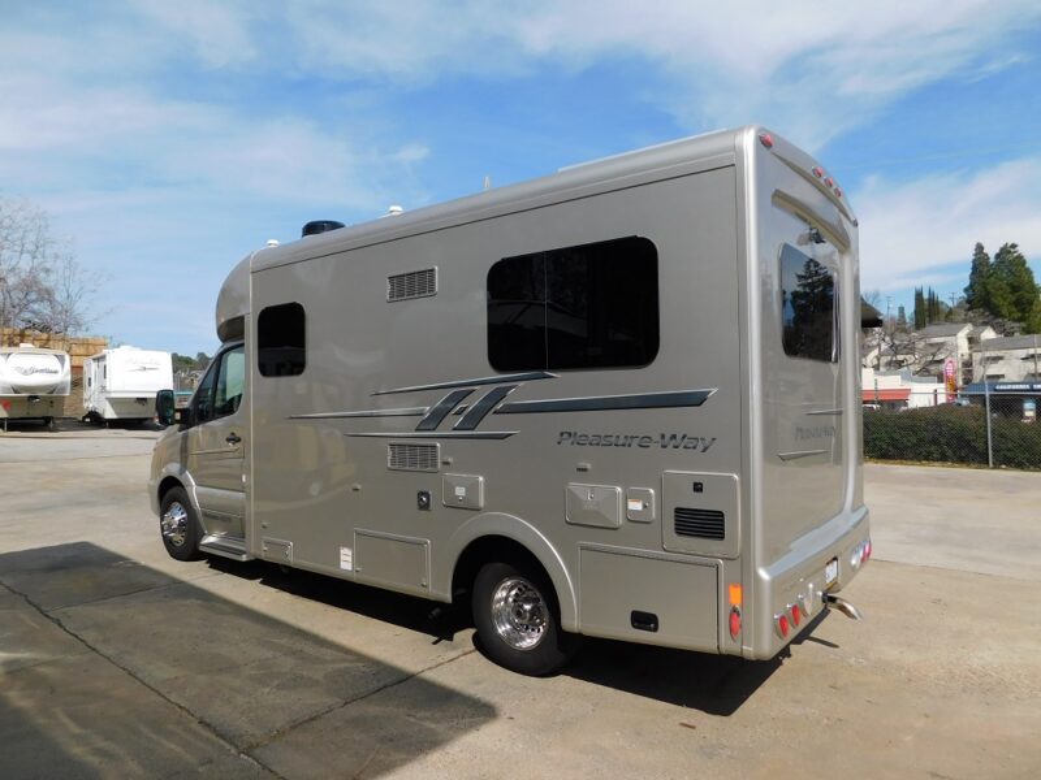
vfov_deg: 58.9
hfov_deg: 73.9
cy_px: 390
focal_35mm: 23
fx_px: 692
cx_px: 520
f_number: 6
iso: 125
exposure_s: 1/500
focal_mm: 4
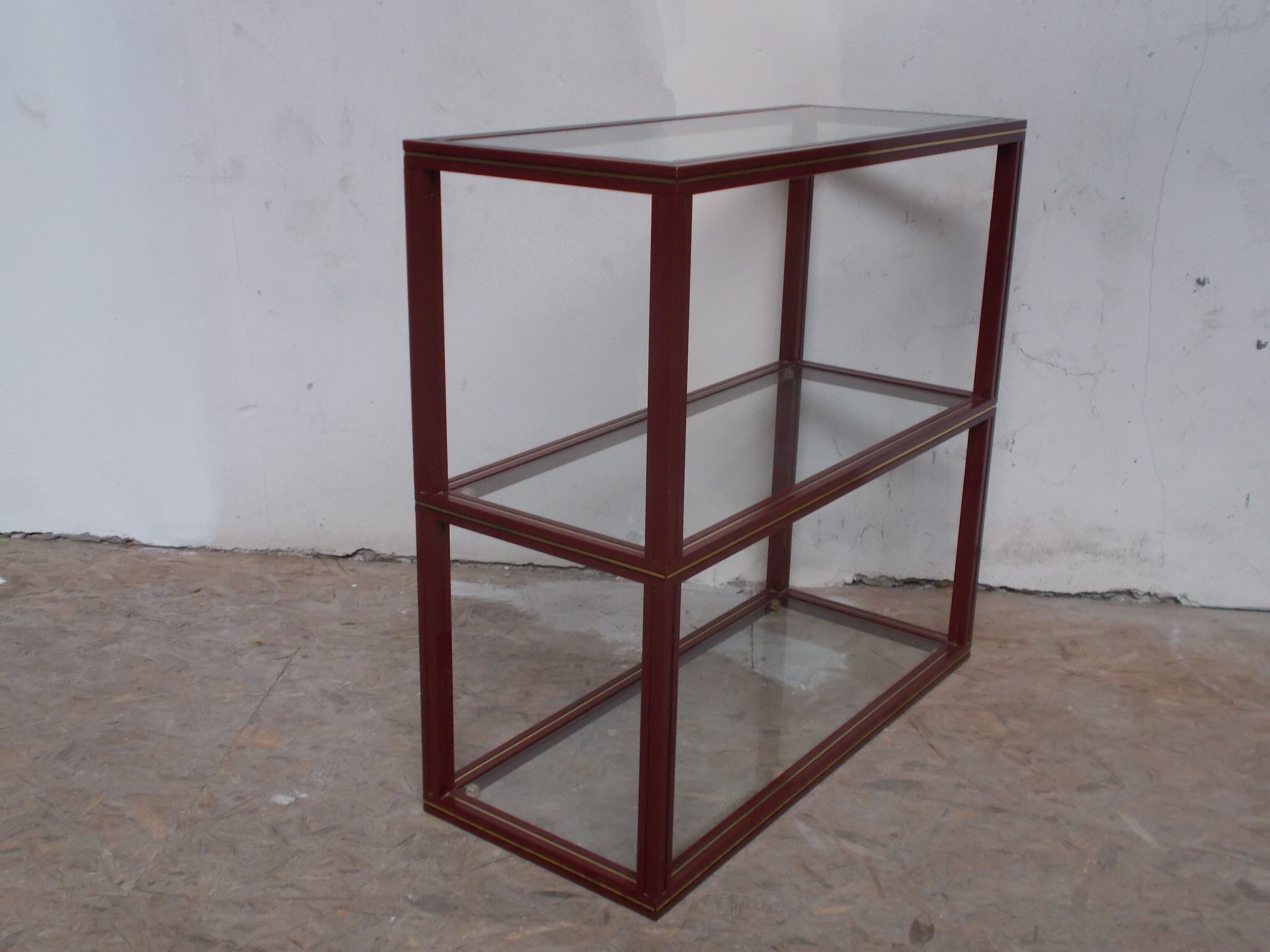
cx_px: 635
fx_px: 1431
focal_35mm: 39
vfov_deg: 36.8
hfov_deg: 47.9
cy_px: 476
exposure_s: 1/30
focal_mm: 6.9
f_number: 3.9
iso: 250
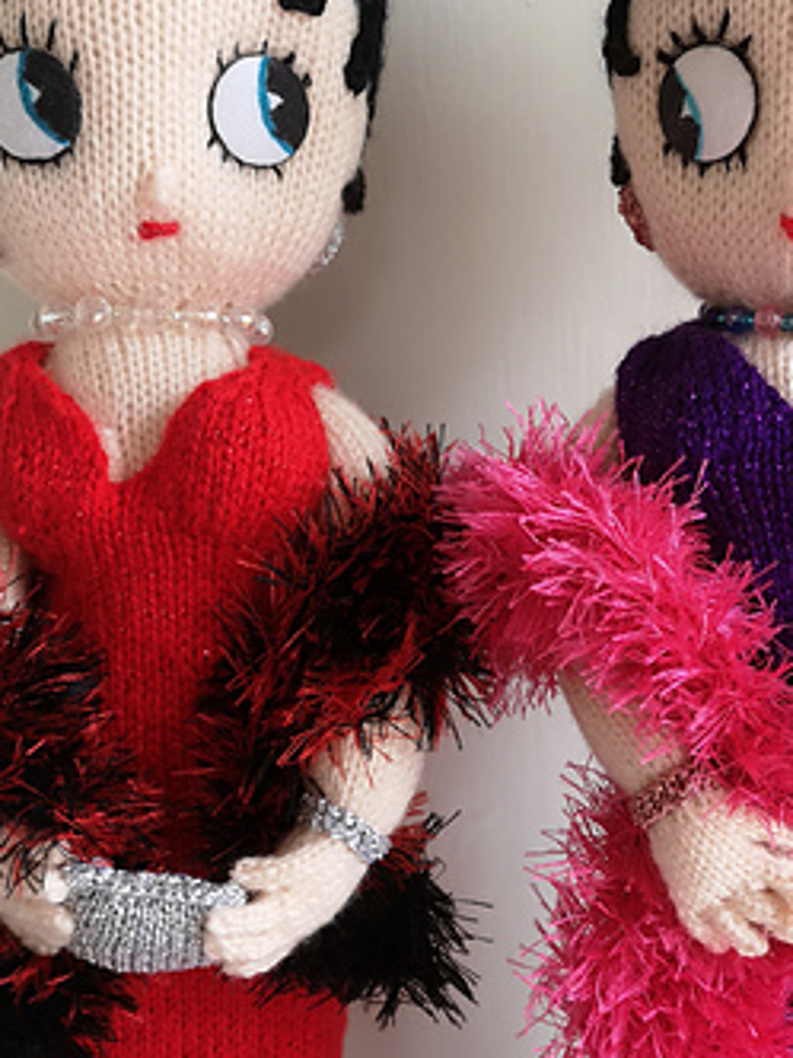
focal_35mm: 52
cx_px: 519
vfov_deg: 36.6
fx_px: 1588
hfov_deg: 27.9
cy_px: 656
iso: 160
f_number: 1.8
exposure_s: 1/33.3
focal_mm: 5.58
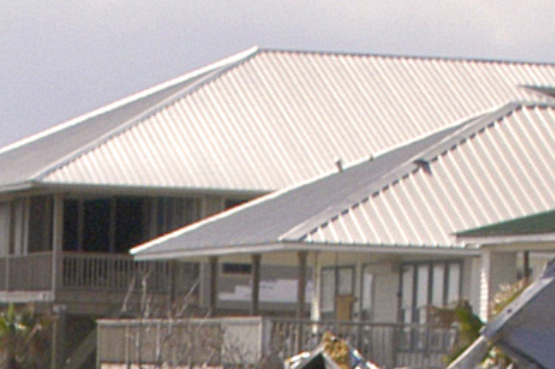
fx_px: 4416
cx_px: -119
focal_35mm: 287
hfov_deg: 7.1
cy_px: 1080
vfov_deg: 4.6
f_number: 13
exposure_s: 1/640
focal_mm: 25
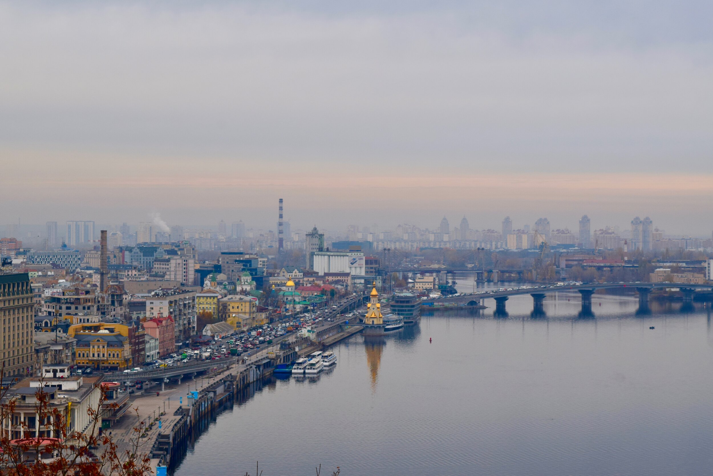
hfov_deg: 24.6
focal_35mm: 82
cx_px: 356
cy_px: 238
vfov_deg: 16.6
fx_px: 1634
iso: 400
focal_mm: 55
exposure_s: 1/320
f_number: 10
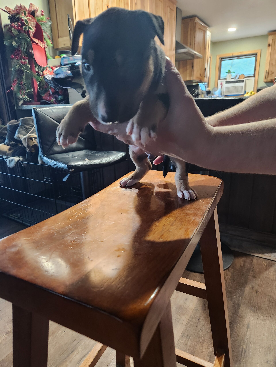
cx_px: 138
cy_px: 184
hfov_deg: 58.9
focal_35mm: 23
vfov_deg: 73.9
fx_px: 245
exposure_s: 1/40
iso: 640
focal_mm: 5.4
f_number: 1.8
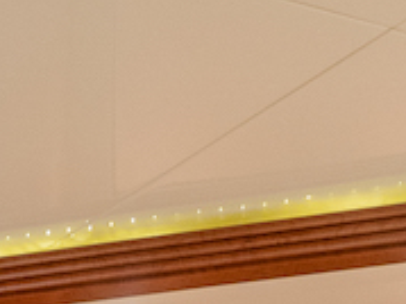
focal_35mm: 129
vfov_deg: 8.5
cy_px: 1057
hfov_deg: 15.2
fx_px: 1512
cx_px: 64
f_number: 8
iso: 1000
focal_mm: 16
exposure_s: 1/3
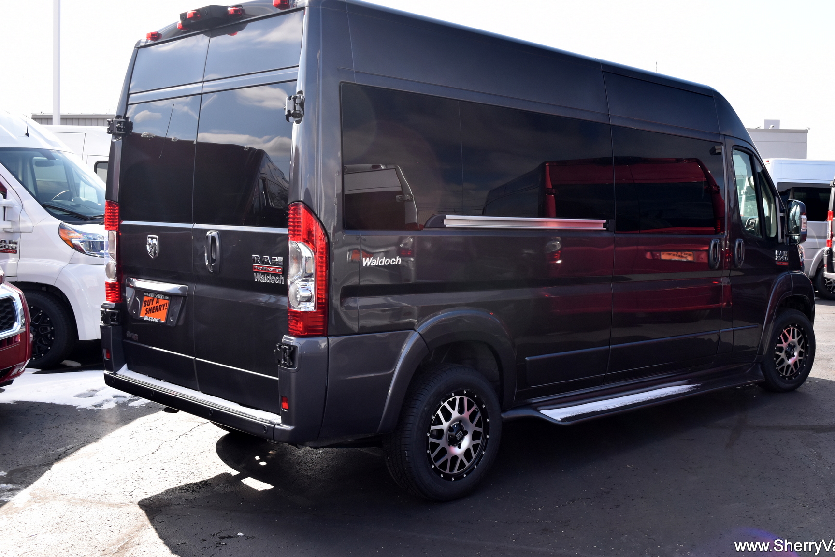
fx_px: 928
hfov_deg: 48.4
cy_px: 264
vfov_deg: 33.4
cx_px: 451
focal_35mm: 40
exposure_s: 1/200
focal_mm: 24
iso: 400
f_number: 7.1
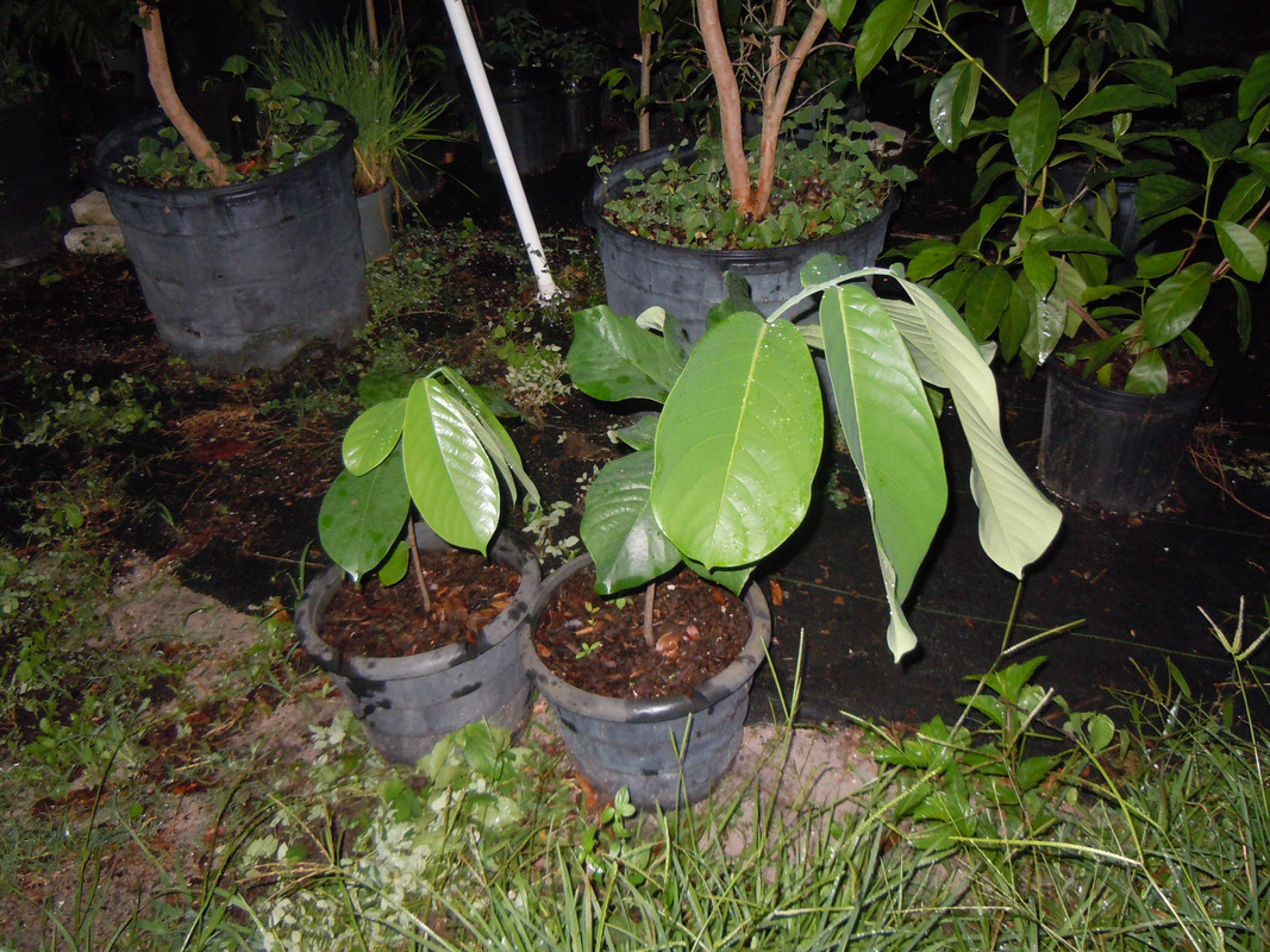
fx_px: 1101
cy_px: 476
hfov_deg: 60.0
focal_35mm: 30
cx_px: 635
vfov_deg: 46.8
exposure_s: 1/30
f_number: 3.5
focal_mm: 5.4
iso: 500
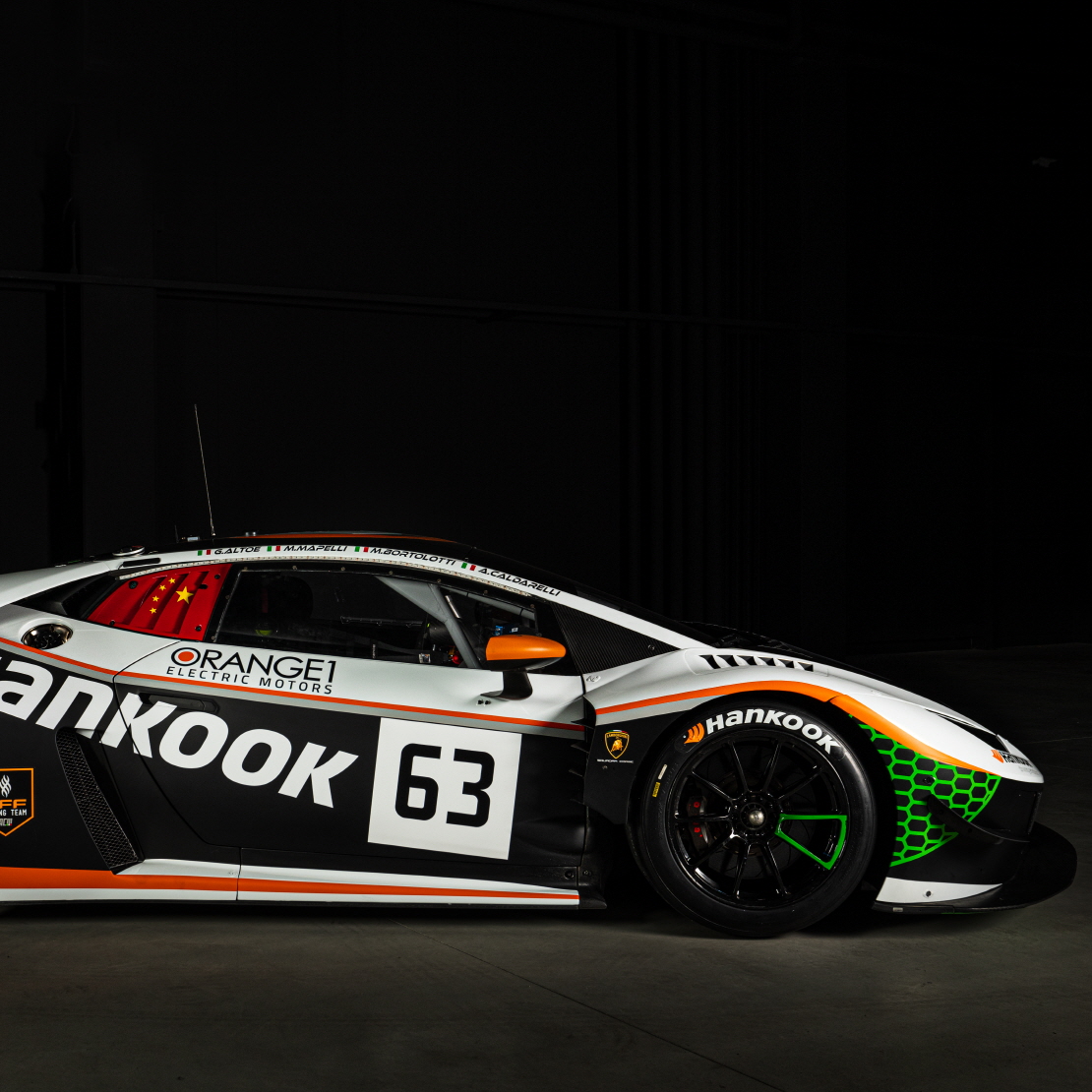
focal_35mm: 44
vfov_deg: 38.3
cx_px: 322
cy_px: 578
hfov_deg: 37.7
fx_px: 1570
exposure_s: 1/13
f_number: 7.1
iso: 400
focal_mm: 31
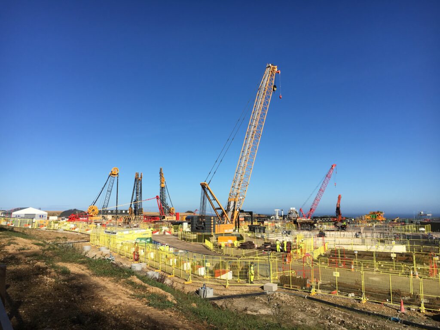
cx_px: 220
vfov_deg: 48.2
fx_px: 369
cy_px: 165
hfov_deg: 61.7
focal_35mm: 29
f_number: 2.2
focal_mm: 4.15
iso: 25
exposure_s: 1/2481
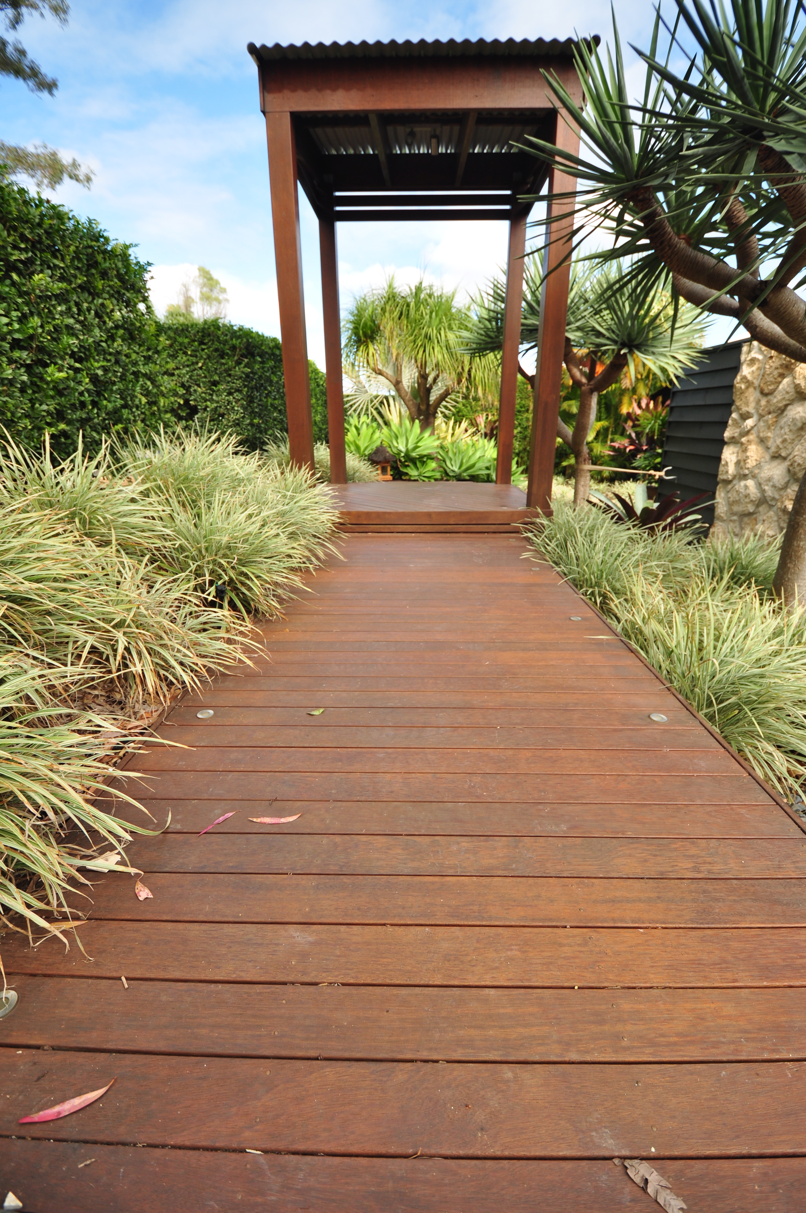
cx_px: 403
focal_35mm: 15
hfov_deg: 77.2
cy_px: 606
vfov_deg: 100.5
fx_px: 505
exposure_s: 1/320
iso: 200
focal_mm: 10
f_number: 4.5
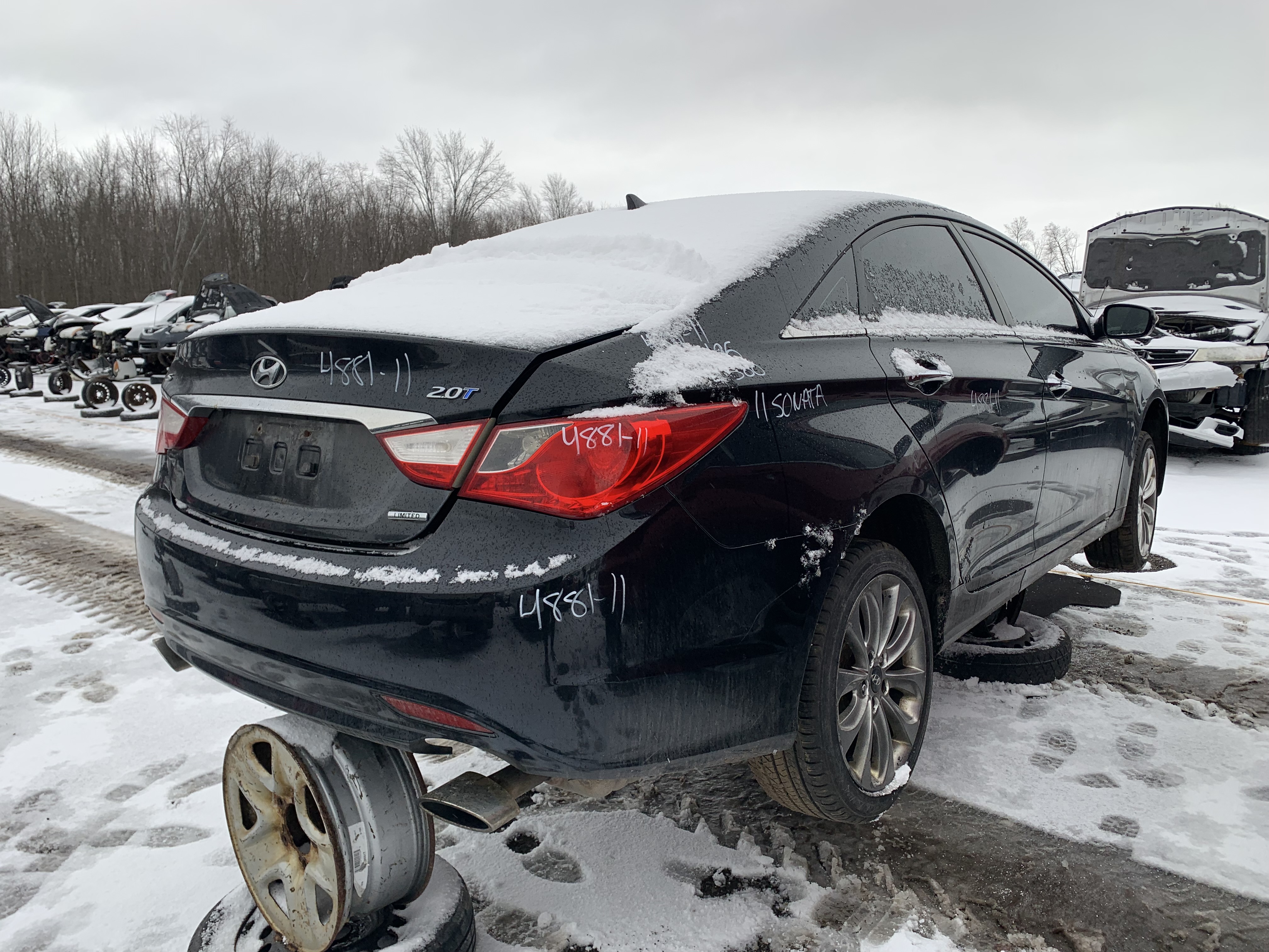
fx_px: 953
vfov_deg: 53.1
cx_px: 634
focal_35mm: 26
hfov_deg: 67.3
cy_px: 476
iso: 25
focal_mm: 4.25
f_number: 1.8
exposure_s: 1/285
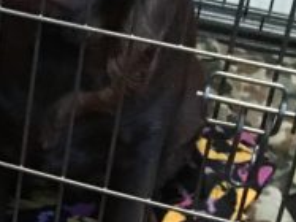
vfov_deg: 9.3
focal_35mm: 159
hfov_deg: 11.6
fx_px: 1359
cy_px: 201
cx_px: -231
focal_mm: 4.15
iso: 500
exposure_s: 1/15
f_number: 2.2
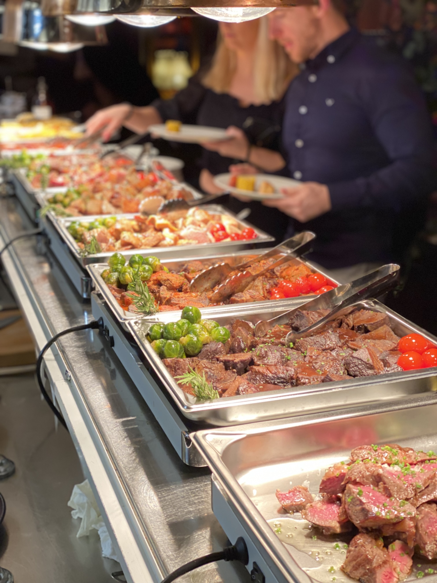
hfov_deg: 28.0
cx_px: 218
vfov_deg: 36.8
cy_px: 292
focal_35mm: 52
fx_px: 875
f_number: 2
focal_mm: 6
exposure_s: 1/100
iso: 125
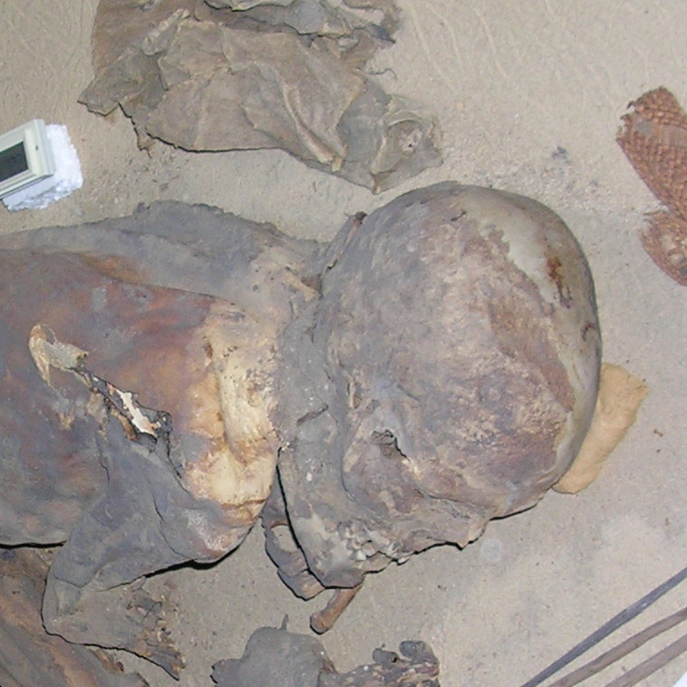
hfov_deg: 19.0
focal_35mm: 90
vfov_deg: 19.2
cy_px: 489
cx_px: 74
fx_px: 2021
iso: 50
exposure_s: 1/60.1
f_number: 2.8
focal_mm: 5.8
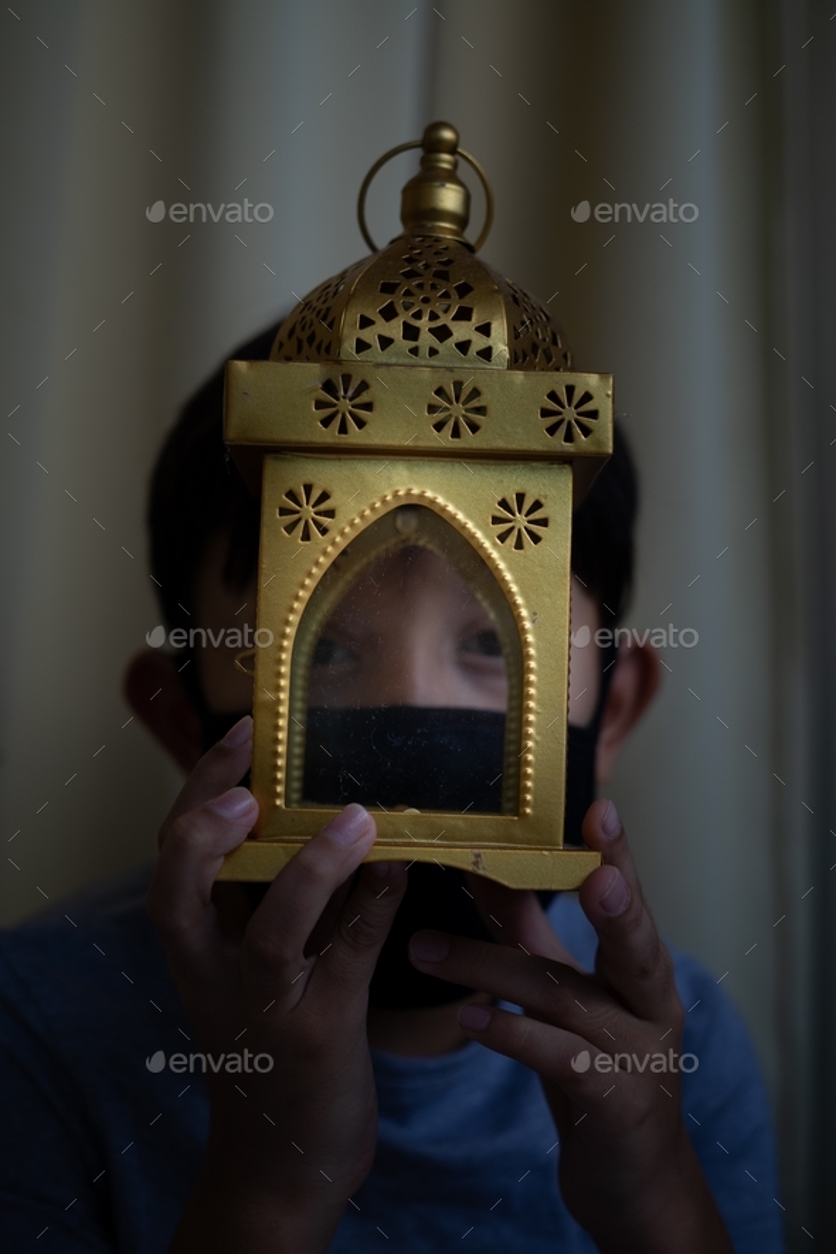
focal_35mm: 50
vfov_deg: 39.6
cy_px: 627
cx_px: 418
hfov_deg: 27.0
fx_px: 1742
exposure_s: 1/160
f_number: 4
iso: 320
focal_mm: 50
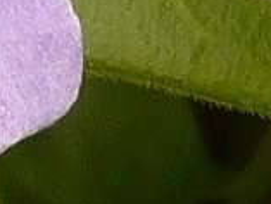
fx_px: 2092
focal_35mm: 267
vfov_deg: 5.3
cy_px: -365
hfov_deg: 7.3
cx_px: -86
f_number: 2.8
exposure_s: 1/320
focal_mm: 5.8
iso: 100
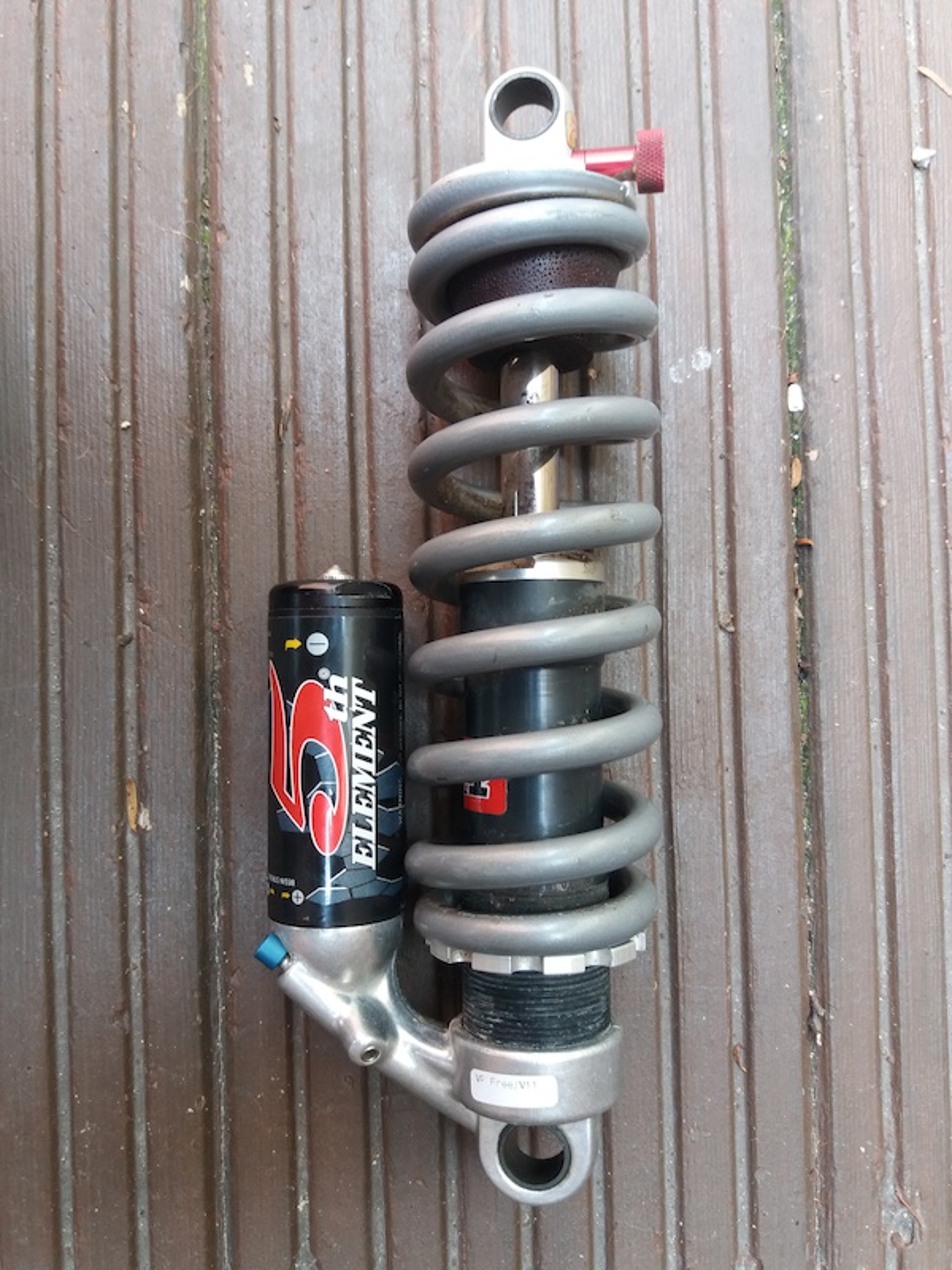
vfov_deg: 63.4
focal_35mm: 28
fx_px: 1027
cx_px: 476
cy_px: 635
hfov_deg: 49.7
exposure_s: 1/50
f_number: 1.9
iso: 80
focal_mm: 3.7
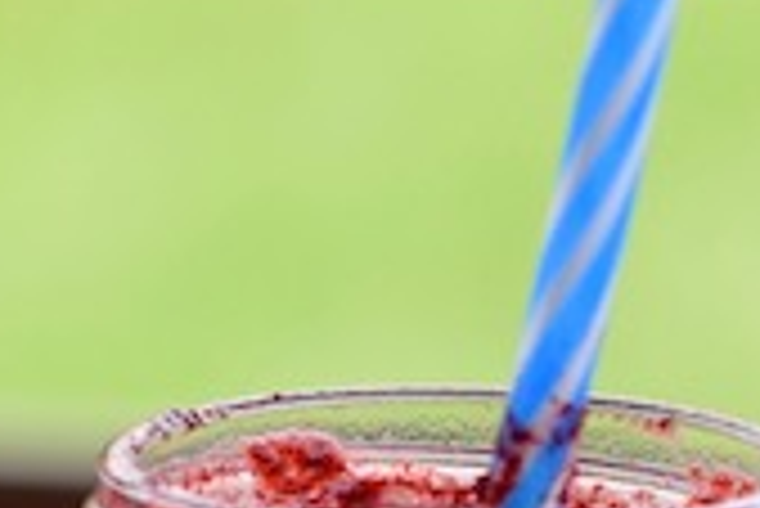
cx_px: -481
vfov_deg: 1.4
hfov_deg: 2.2
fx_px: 20157
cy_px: 829
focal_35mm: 954
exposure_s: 1/100
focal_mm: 105
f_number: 5
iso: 400
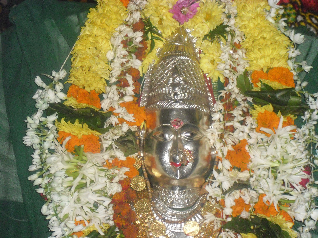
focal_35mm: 107
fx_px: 983
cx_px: 159
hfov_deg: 18.4
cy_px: 119
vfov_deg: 13.8
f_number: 5.6
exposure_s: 1/60
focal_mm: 18.9
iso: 400
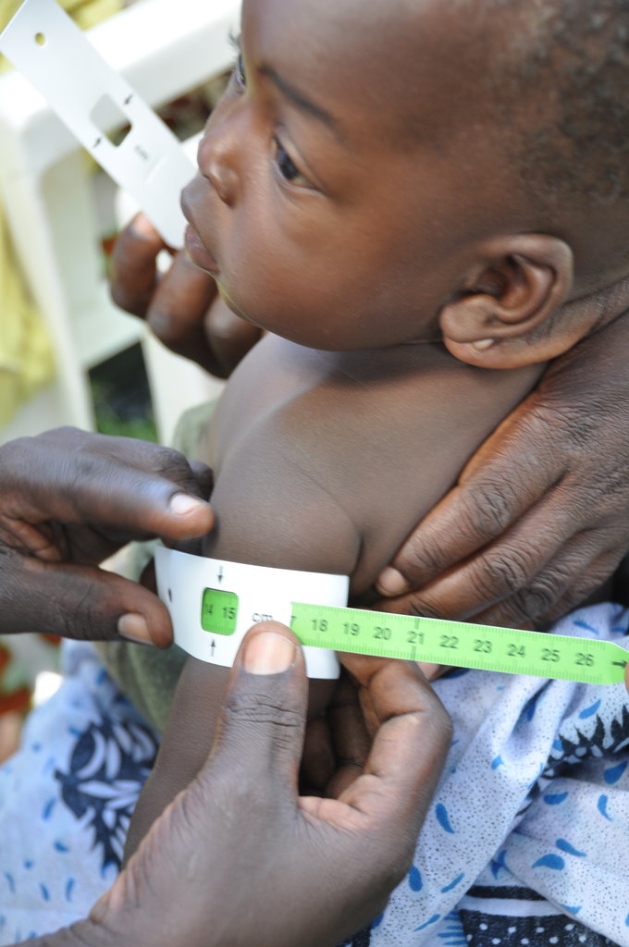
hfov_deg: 17.4
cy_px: 474
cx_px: 314
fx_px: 2050
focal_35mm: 78
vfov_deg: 26.0
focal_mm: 52
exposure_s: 1/30
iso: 360
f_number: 5.6
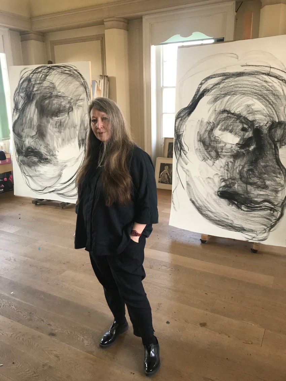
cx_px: 143
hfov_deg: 49.8
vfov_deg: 63.4
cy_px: 190
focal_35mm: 28
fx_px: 308
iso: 20
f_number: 1.8
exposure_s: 1/33
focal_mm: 3.99
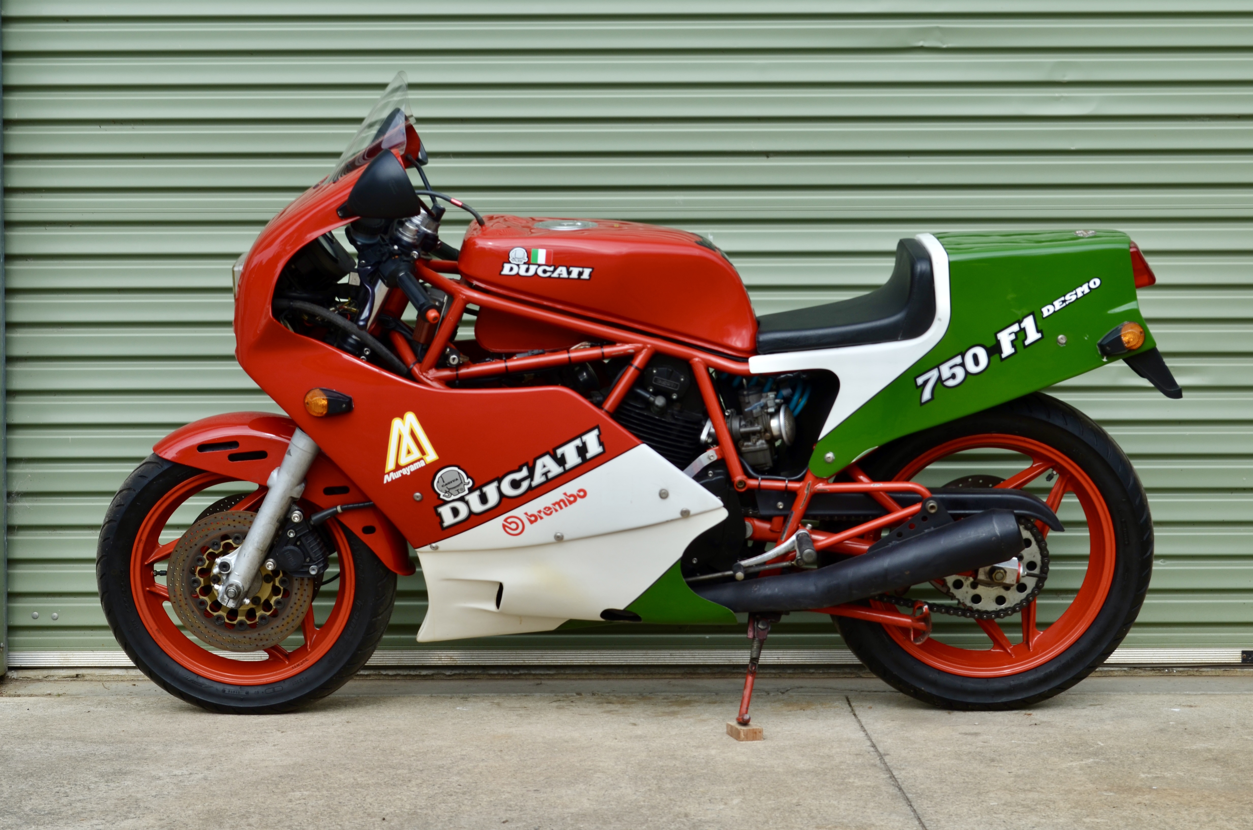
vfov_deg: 20.1
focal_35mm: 68
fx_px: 2345
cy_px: 415
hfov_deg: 29.9
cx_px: 626
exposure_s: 1/250
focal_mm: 45
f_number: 8
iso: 140
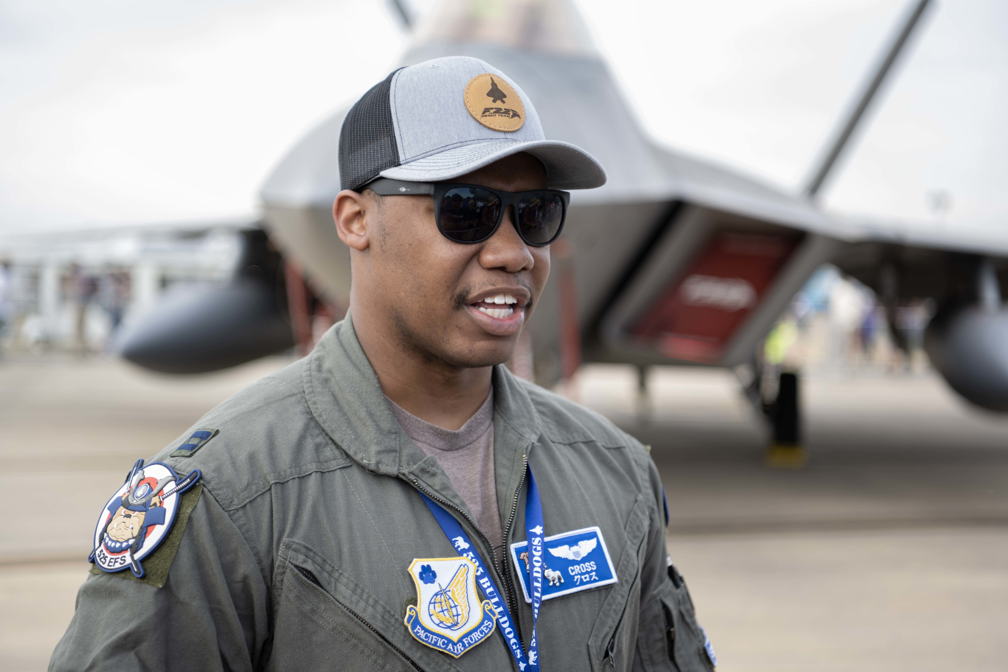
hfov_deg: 32.4
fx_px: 1736
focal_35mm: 62
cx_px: 504
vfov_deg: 21.9
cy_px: 336
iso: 31
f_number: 2.8
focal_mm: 62
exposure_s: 1/125
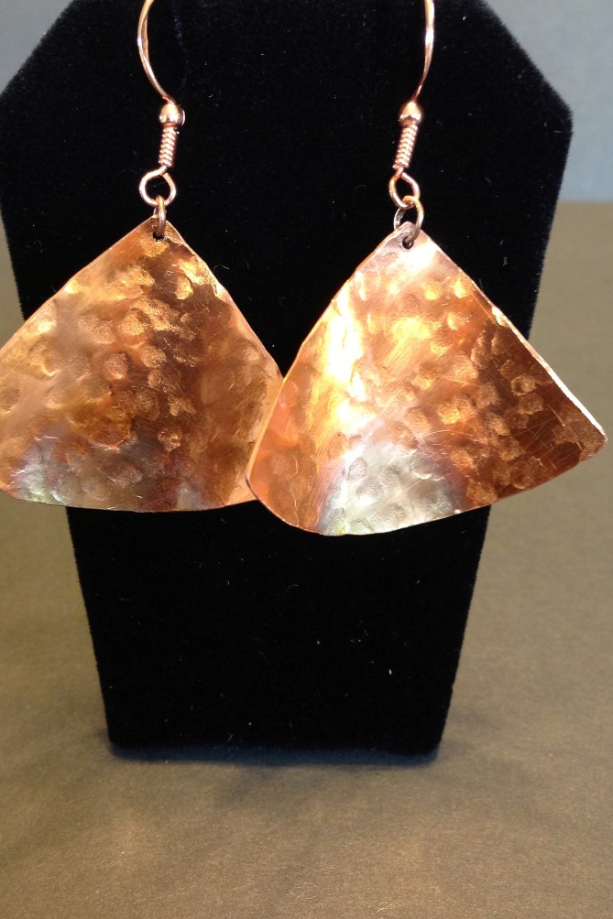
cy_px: 451
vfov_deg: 54.4
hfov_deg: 37.8
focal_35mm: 35
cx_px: 312
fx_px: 894
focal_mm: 4.12
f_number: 2.4
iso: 125
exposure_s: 1/20
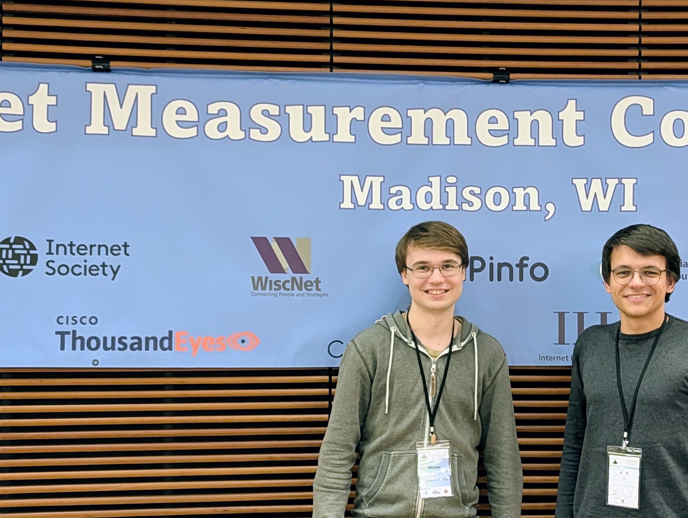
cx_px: 463
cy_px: 302
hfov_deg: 32.9
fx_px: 1154
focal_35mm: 58
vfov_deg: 25.3
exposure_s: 1/40
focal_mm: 6.9
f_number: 1.68
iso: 608
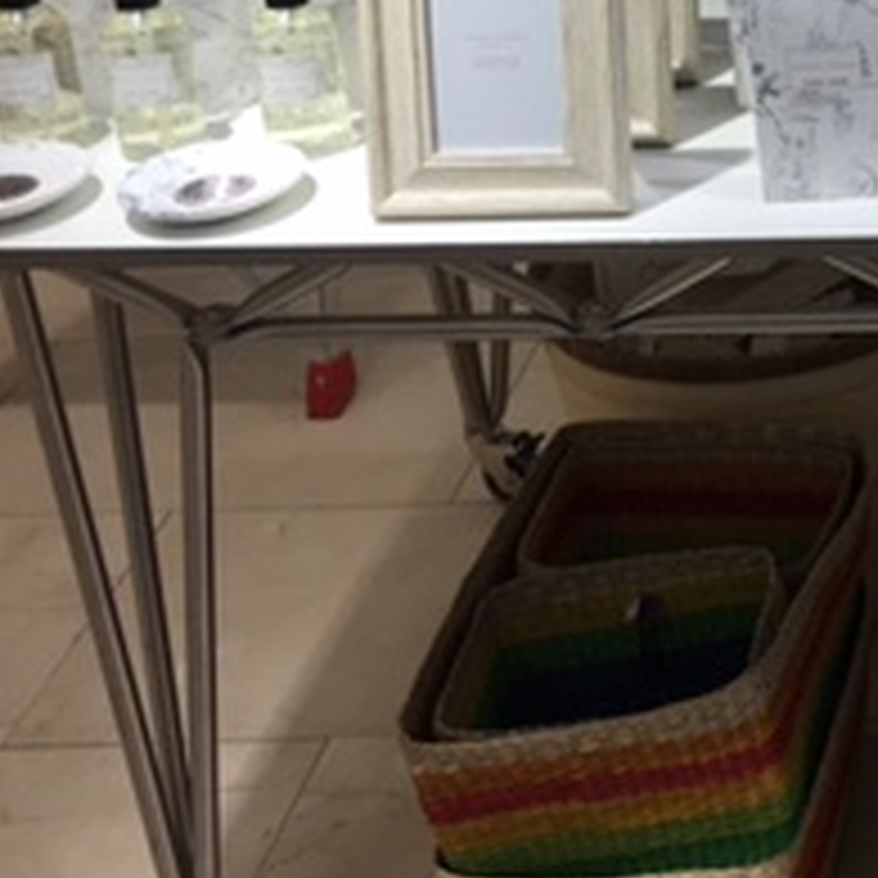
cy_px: 36
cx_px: 1324
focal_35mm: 84
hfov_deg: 18.3
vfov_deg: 20.1
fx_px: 2410
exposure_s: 1/100
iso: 32
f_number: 2.2
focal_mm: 4.15
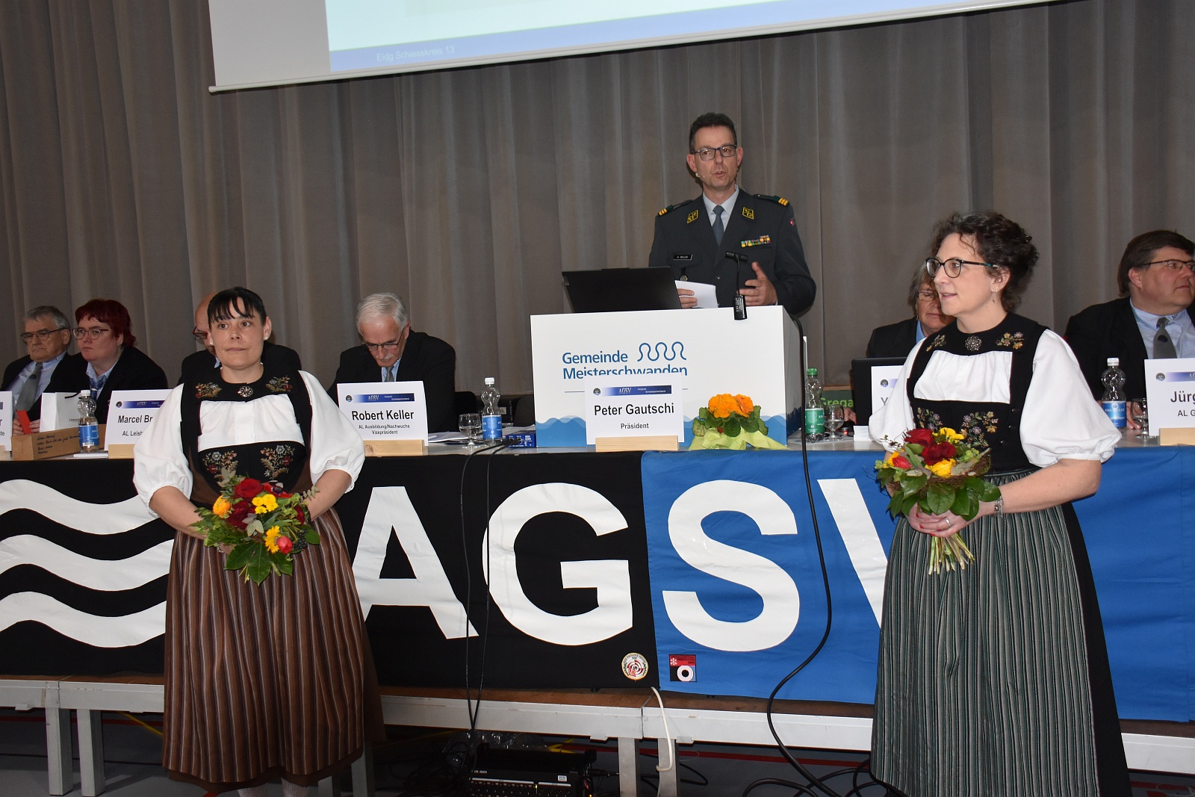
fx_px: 1245
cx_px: 598
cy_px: 398
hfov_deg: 51.3
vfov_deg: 35.5
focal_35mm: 38
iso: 900
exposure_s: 1/60
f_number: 4
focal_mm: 25
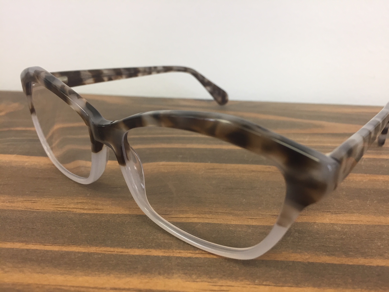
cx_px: 194
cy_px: 146
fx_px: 326
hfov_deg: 61.7
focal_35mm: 29
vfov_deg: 48.2
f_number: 2.2
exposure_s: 1/30
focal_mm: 4.15
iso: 40
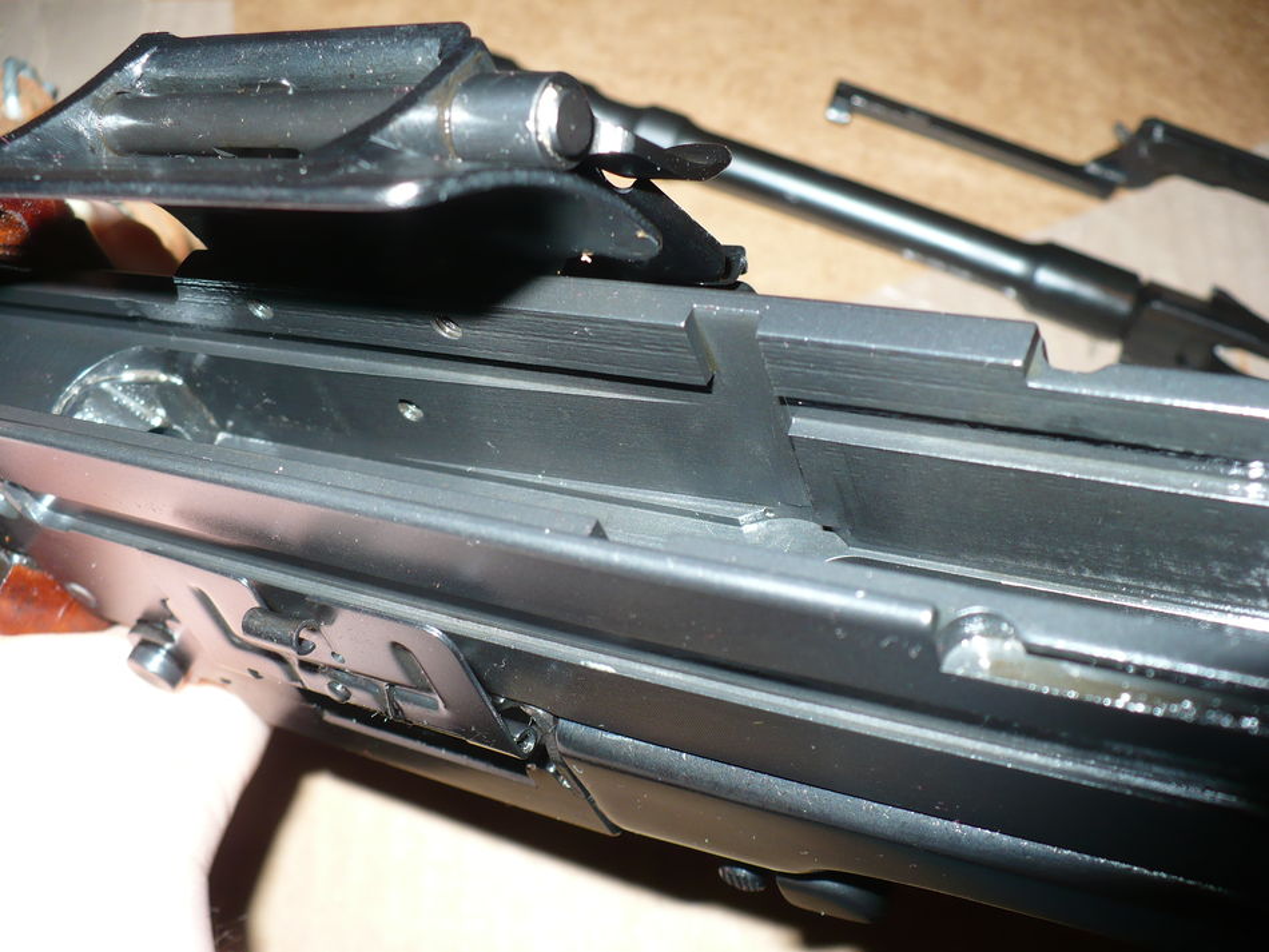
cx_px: 634
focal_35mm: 37
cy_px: 476
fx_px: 1357
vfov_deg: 38.7
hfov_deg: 50.1
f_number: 2.8
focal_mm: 6.1
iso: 100
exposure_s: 1/30
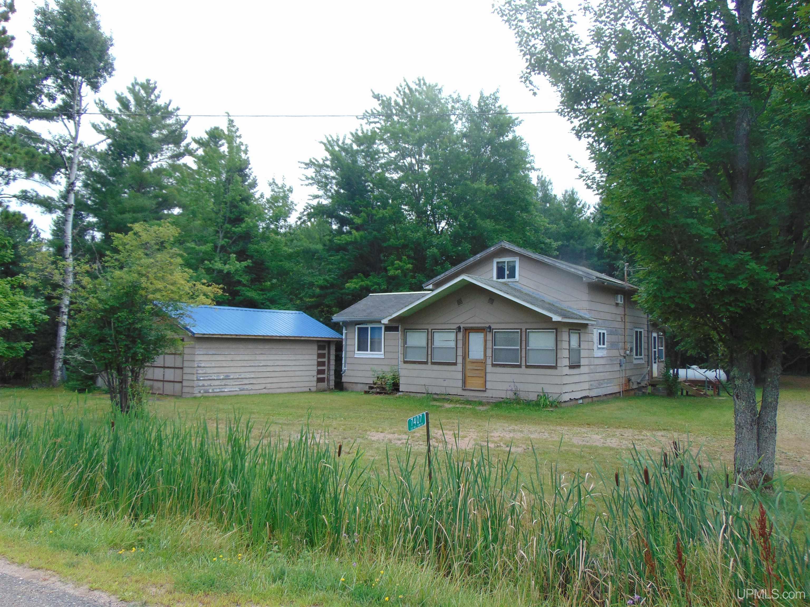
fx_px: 585
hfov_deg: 69.4
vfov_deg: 54.9
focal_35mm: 25
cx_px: 405
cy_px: 304
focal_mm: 4.5
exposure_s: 1/500
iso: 80
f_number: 3
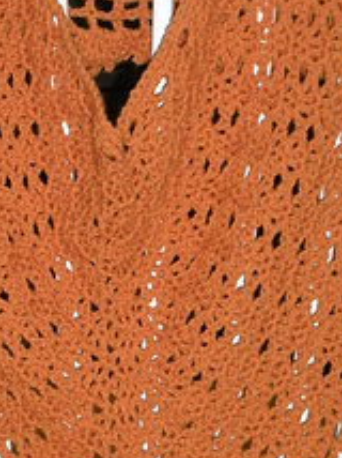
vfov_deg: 13.6
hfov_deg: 10.2
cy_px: 300
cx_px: 125
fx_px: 1914
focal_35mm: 145
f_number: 4.6
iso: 400
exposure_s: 1/125
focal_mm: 11.2
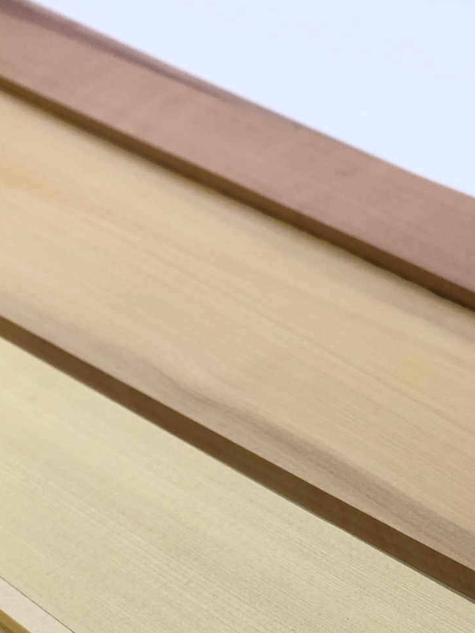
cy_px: 616
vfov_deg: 30.6
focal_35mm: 59
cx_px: 278
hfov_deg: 24.8
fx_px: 1079
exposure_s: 1/50
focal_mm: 4
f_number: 1.8
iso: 32
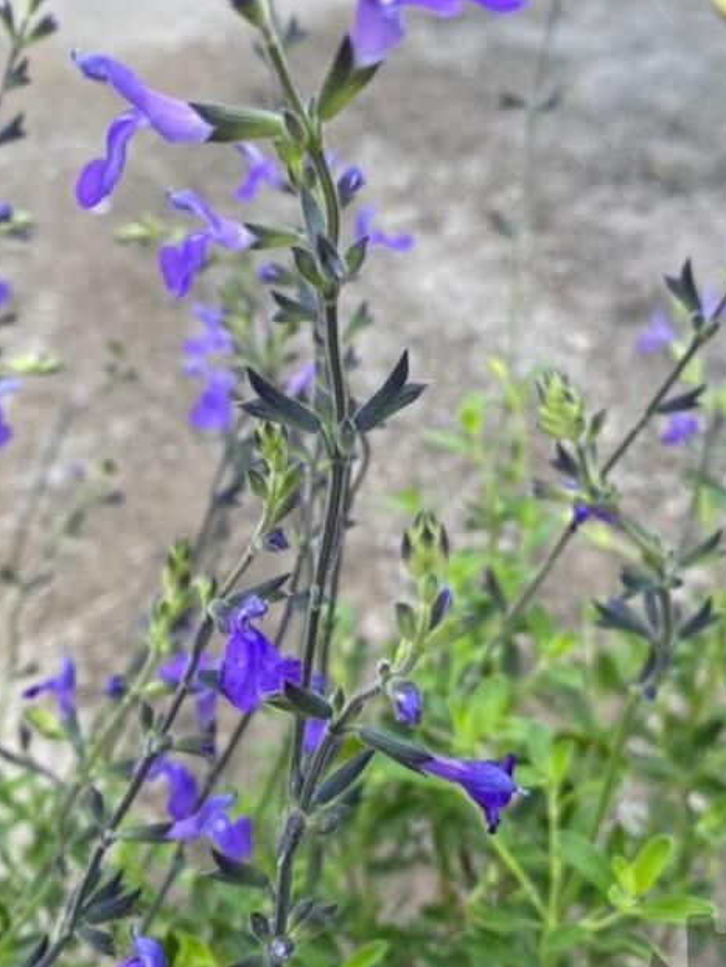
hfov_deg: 36.8
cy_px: 438
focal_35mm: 39
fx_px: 1090
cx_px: 372
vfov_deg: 47.8
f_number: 1.8
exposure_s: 1/742
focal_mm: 4.25
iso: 32
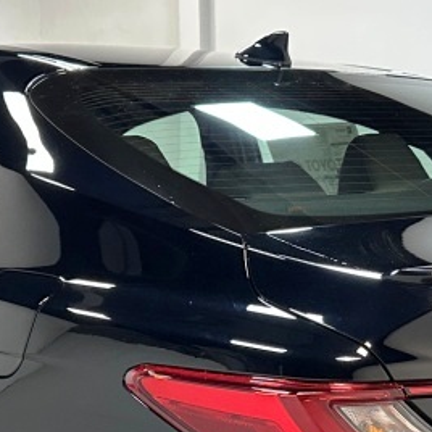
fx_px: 1144
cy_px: 451
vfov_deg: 20.6
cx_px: 247
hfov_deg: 21.4
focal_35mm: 81
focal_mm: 6.86
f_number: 1.78
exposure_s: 1/60
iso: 400
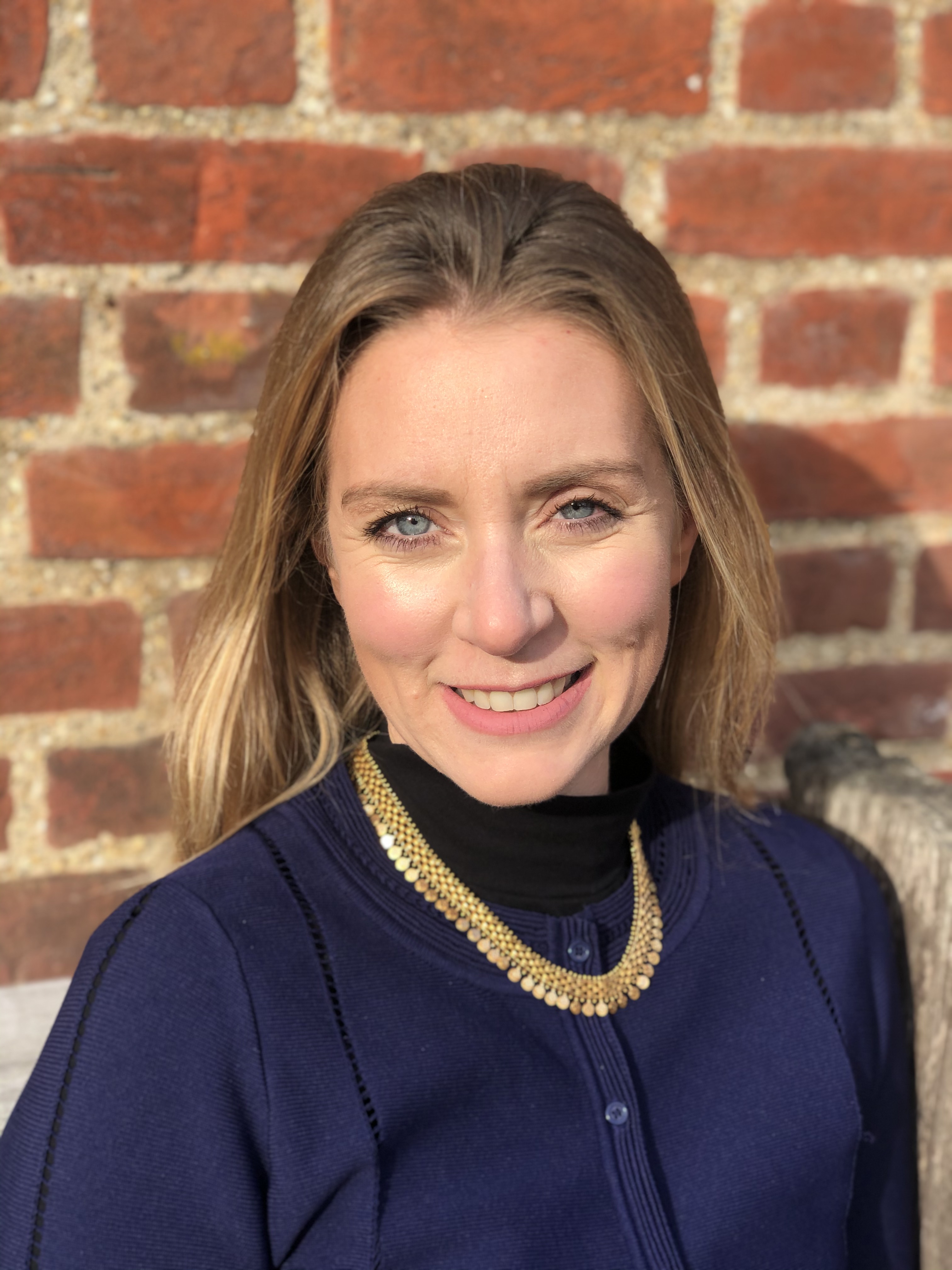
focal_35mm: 52
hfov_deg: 28.0
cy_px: 635
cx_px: 476
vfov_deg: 36.8
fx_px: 1907
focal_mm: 6
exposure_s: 1/322
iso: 16
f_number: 2.4
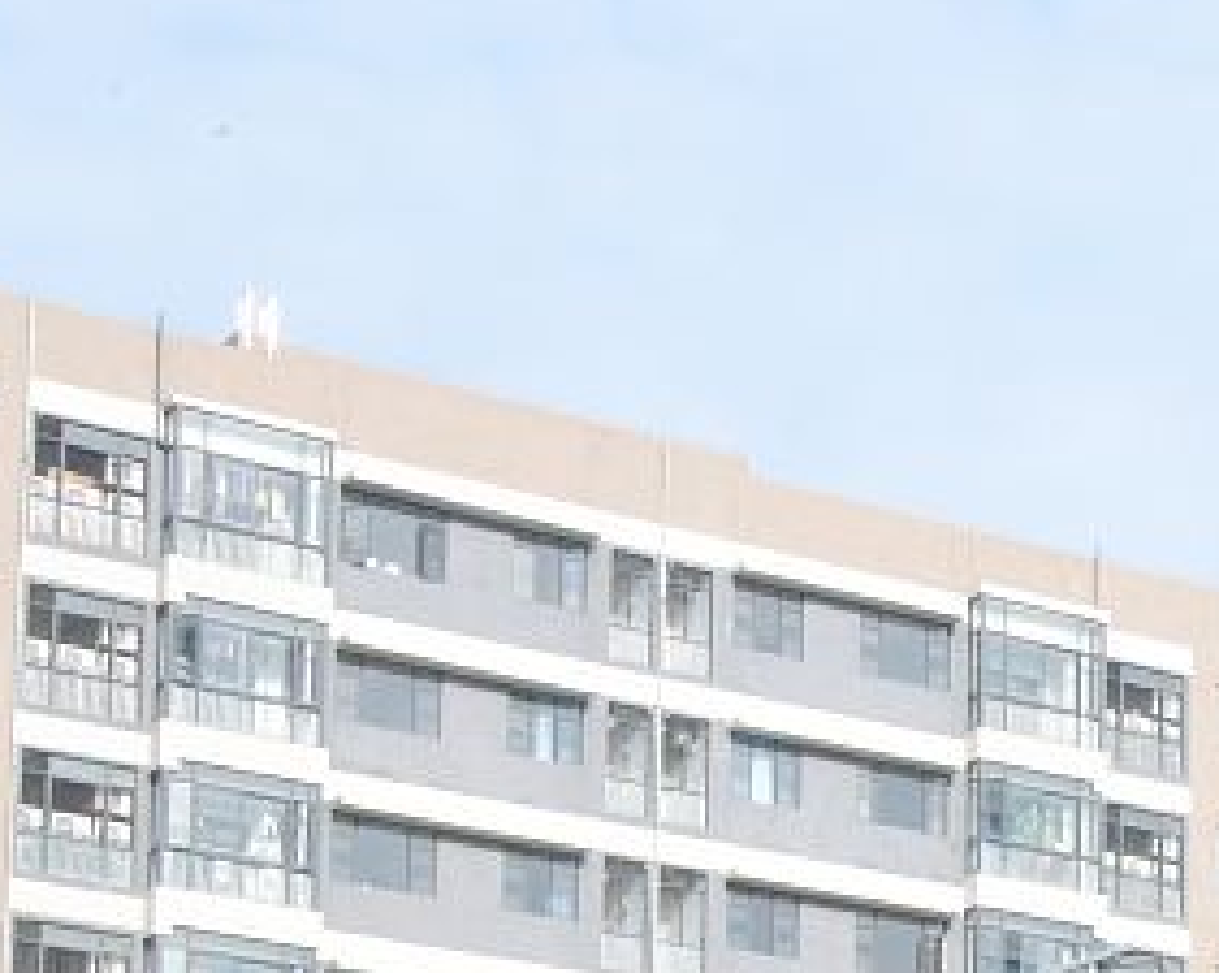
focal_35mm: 124
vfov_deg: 11.9
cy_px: 1423
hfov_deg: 14.8
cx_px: 1638
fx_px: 4469
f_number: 22
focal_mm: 31
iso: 800
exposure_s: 1/80
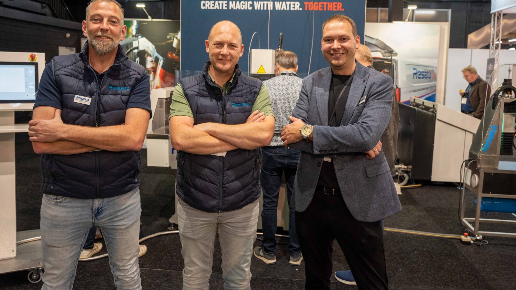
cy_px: 118
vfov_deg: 36.4
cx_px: 259
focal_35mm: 32
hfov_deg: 60.9
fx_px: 439
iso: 2500
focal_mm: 30.1
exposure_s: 1/125
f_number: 4
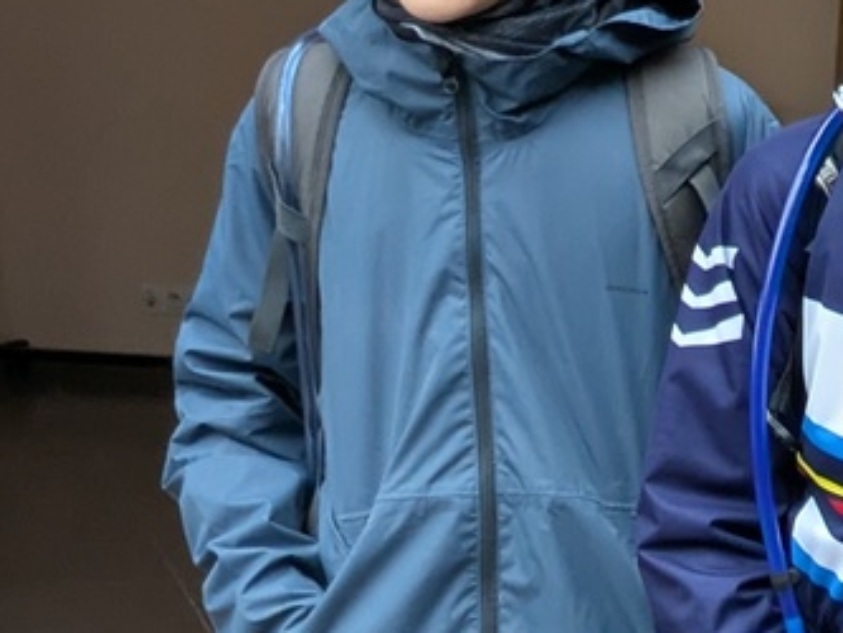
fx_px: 3508
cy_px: 577
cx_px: 2058
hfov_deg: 11.3
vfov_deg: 10.3
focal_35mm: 144
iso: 219
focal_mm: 5.43
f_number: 1.89
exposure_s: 1/100
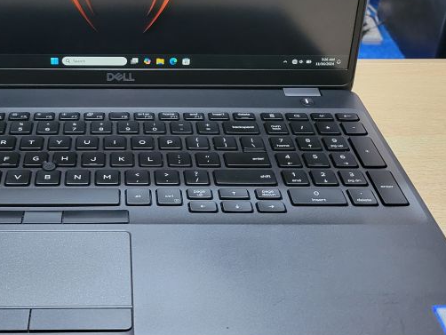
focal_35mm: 53
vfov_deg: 27.1
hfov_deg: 35.5
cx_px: 122
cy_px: 76
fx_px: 683
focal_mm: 5.4
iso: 640
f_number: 1.8
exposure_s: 1/40
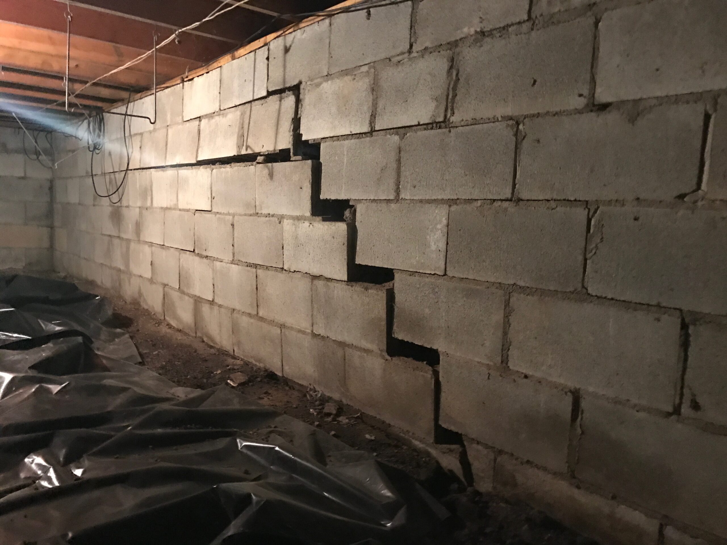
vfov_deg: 49.7
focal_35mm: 28
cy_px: 272
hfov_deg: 63.4
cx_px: 364
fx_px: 588
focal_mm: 3.99
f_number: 1.8
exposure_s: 1/4
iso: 100
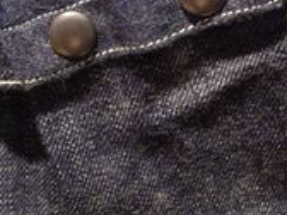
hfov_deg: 17.3
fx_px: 937
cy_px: 76
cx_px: 208
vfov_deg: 13.1
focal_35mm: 113
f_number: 2.8
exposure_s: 1/4
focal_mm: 7.8
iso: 183
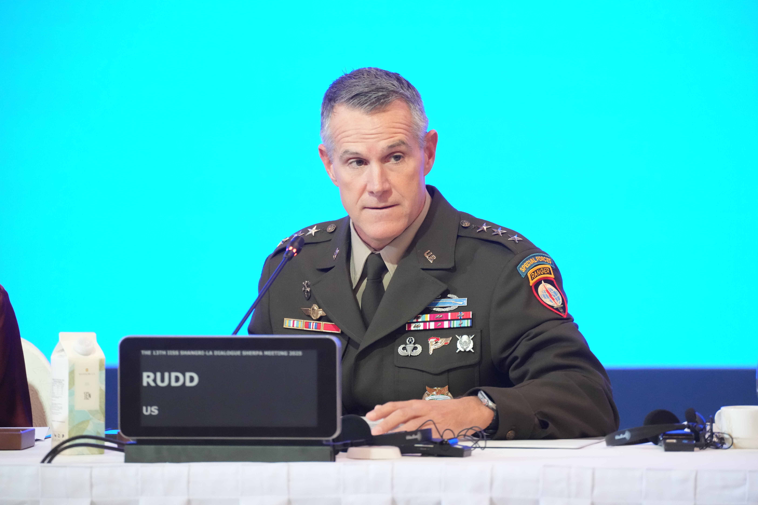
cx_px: 379
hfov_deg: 5.2
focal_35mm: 400
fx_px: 8422
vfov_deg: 3.4
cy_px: 252
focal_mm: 400
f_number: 5.6
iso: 8000
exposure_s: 1/125
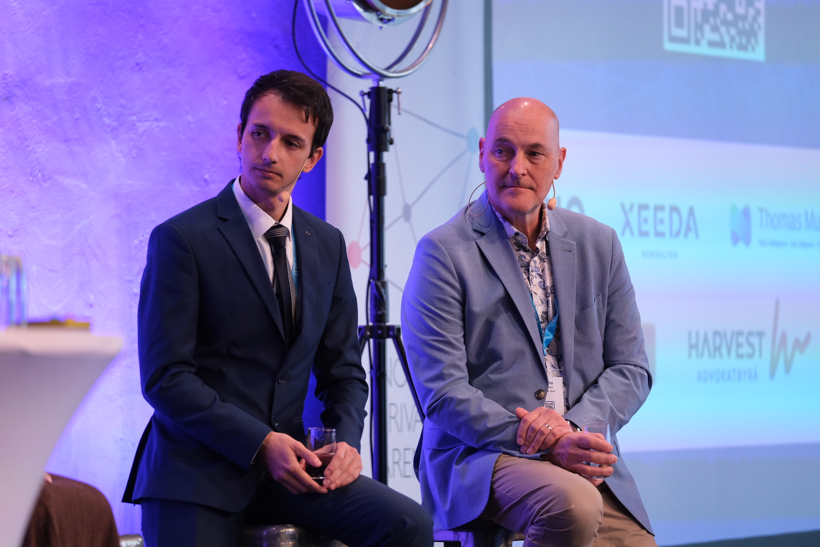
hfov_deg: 9.8
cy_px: 274
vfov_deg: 6.5
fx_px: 4783
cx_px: 410
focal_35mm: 210
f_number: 2.8
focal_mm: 140
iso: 1000
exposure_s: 1/250
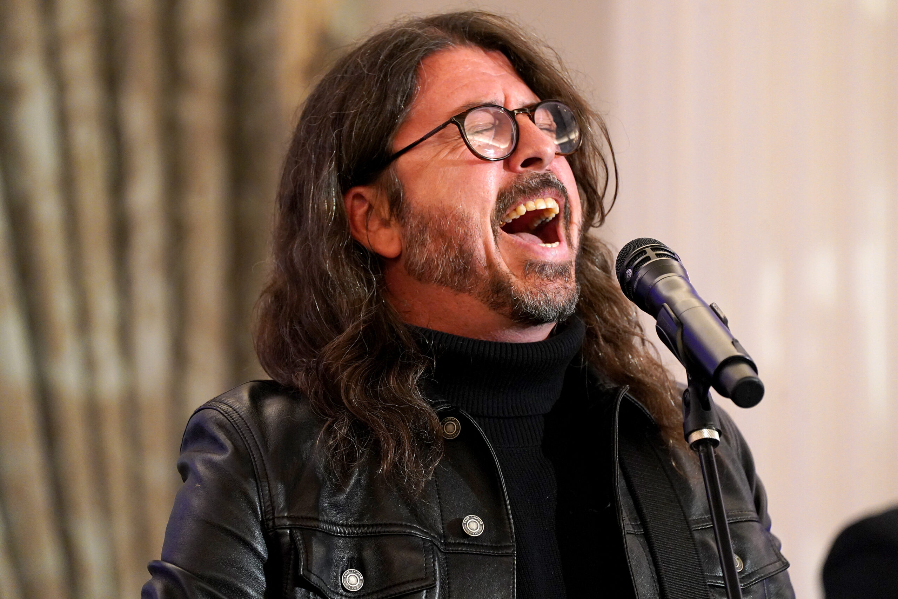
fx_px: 9978
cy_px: 300
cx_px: 449
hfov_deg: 5.2
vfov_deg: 3.4
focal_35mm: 400
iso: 5000
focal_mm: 400
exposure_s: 1/160
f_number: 6.3
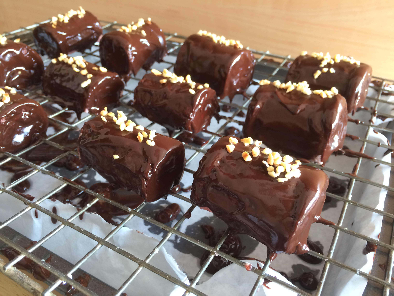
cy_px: 148
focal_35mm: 29
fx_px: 330
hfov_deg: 61.7
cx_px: 197
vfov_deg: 48.2
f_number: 2.2
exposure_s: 1/33
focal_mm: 4.15
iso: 125
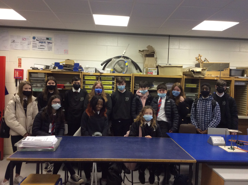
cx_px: 124
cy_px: 92
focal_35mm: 32
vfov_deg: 44.1
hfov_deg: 56.9
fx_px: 229
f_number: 2.4
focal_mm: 3.3
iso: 100
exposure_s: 1/25
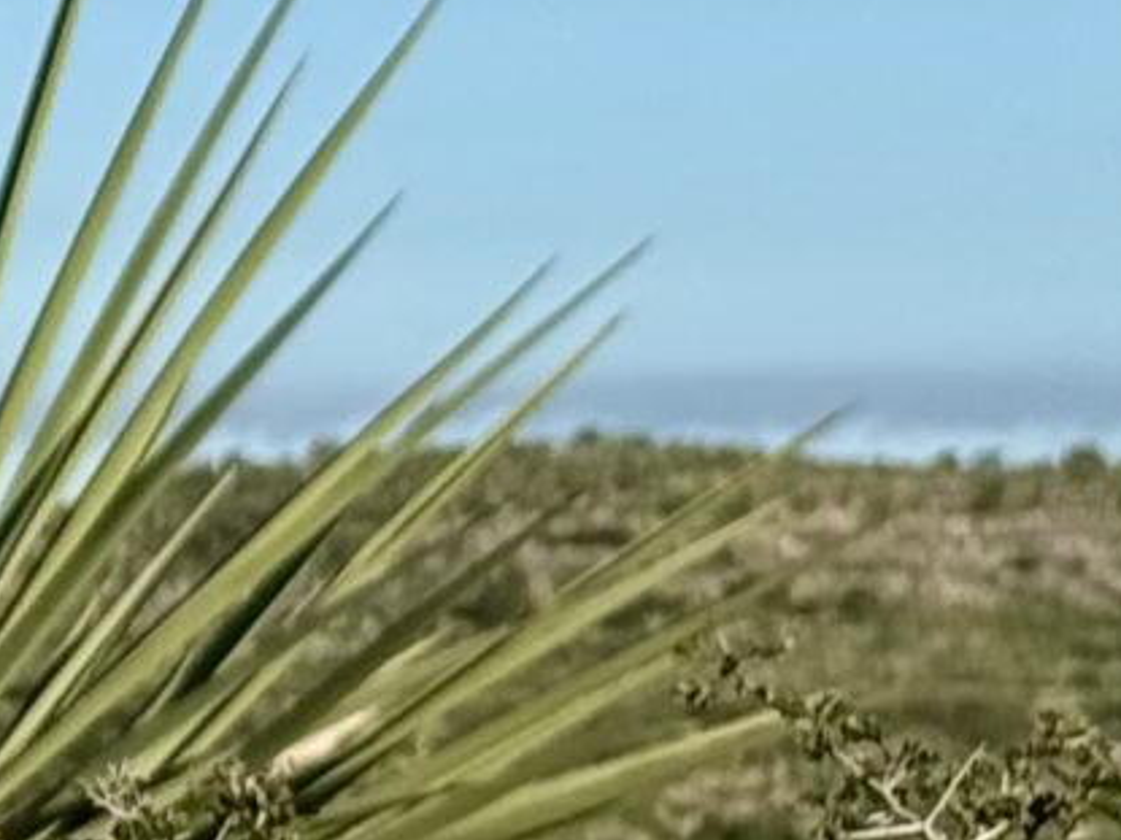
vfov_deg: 5.0
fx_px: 9583
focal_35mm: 296
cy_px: 454
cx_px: -1607
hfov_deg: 6.4
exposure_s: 1/4049
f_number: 1.78
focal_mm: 6.76
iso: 64
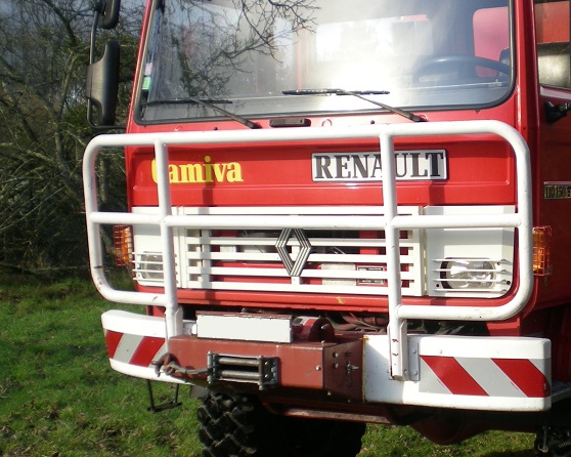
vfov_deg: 21.5
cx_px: 465
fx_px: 1199
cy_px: 225
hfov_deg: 26.2
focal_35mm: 71
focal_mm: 7.4
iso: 50
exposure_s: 1/154
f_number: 3.5
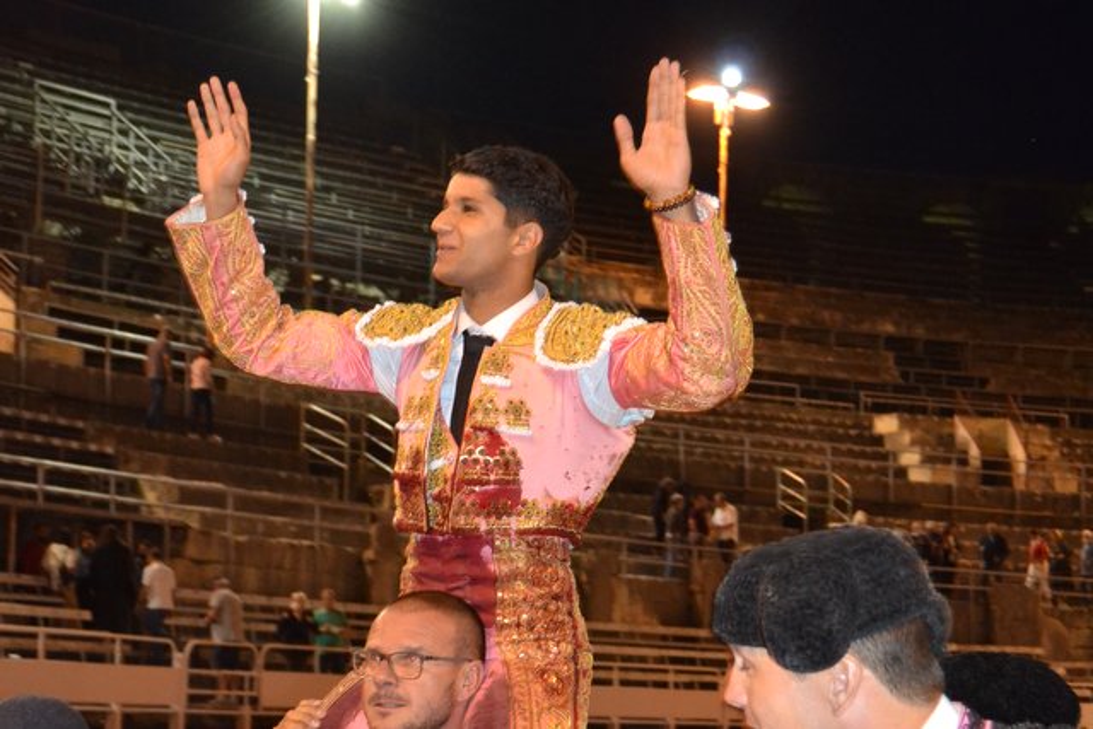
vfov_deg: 28.1
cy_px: 364
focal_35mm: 48
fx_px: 1458
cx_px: 546
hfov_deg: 41.1
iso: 2000
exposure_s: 1/60
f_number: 4.5
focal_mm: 32
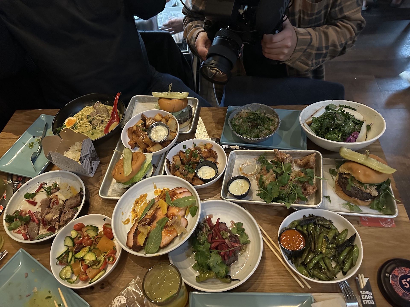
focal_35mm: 24
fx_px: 284
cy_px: 154
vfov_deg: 56.8
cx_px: 205
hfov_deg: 71.6
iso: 1250
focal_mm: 6.86
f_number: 1.78
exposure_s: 1/30
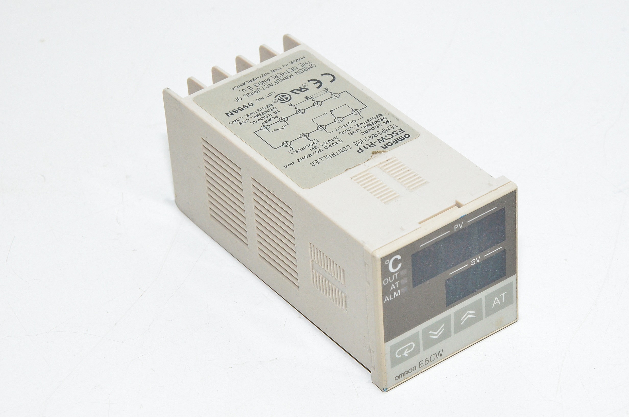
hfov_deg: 13.1
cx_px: 314
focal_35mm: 158
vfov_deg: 8.7
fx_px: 2746
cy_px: 208
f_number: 16
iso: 1600
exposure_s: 1/50
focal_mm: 105
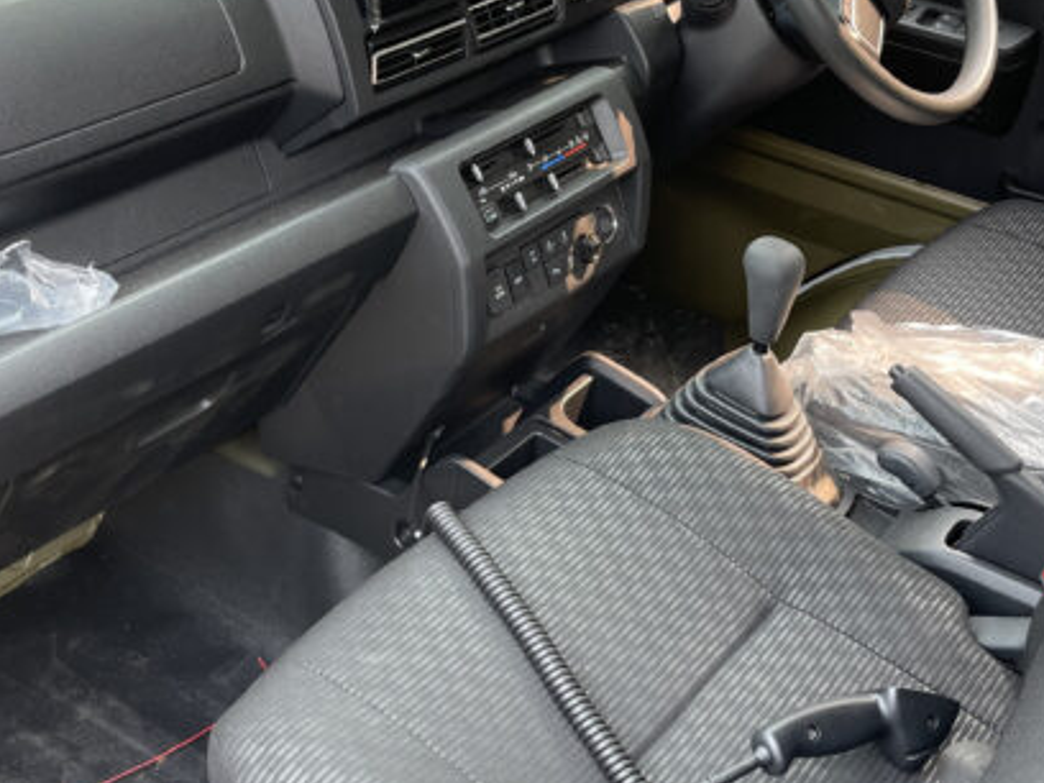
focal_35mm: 49
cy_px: 330
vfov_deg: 29.6
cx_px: 650
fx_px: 1478
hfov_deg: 38.7
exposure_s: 1/121
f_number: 1.6
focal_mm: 5.1
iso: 50
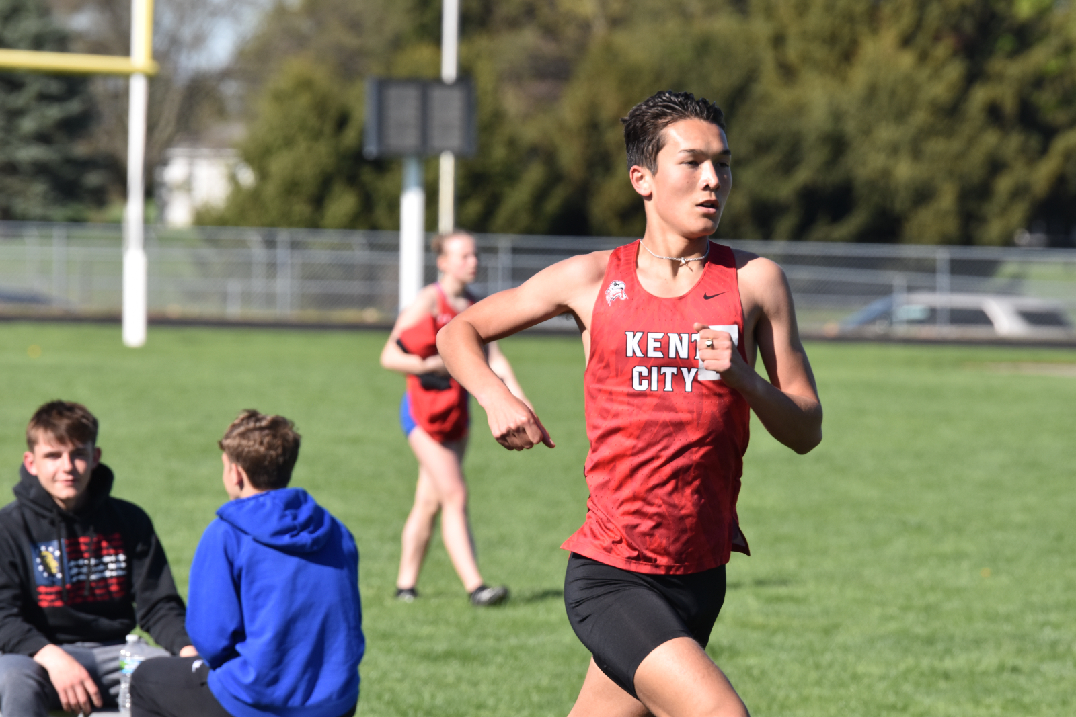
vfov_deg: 4.6
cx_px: 538
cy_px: 358
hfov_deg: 6.9
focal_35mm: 300
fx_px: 8967
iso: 400
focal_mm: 200
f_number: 5.6
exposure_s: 1/1250
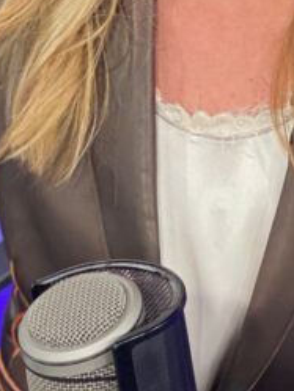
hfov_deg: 6.9
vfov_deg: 9.2
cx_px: 157
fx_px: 2421
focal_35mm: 214
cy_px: -9
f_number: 2
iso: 200
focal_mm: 6
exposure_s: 1/113
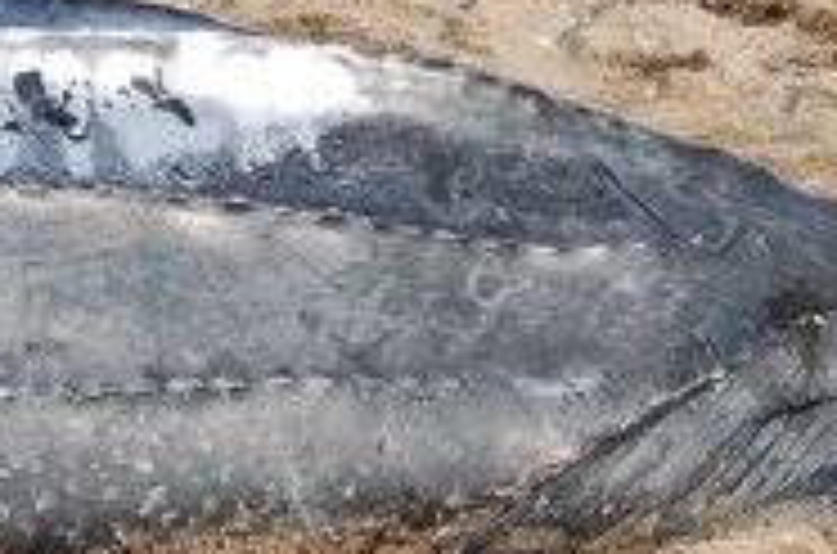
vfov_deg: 5.1
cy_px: 122
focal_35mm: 268
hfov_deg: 7.7
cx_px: -32
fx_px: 6206
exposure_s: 1/320
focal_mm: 55
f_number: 9
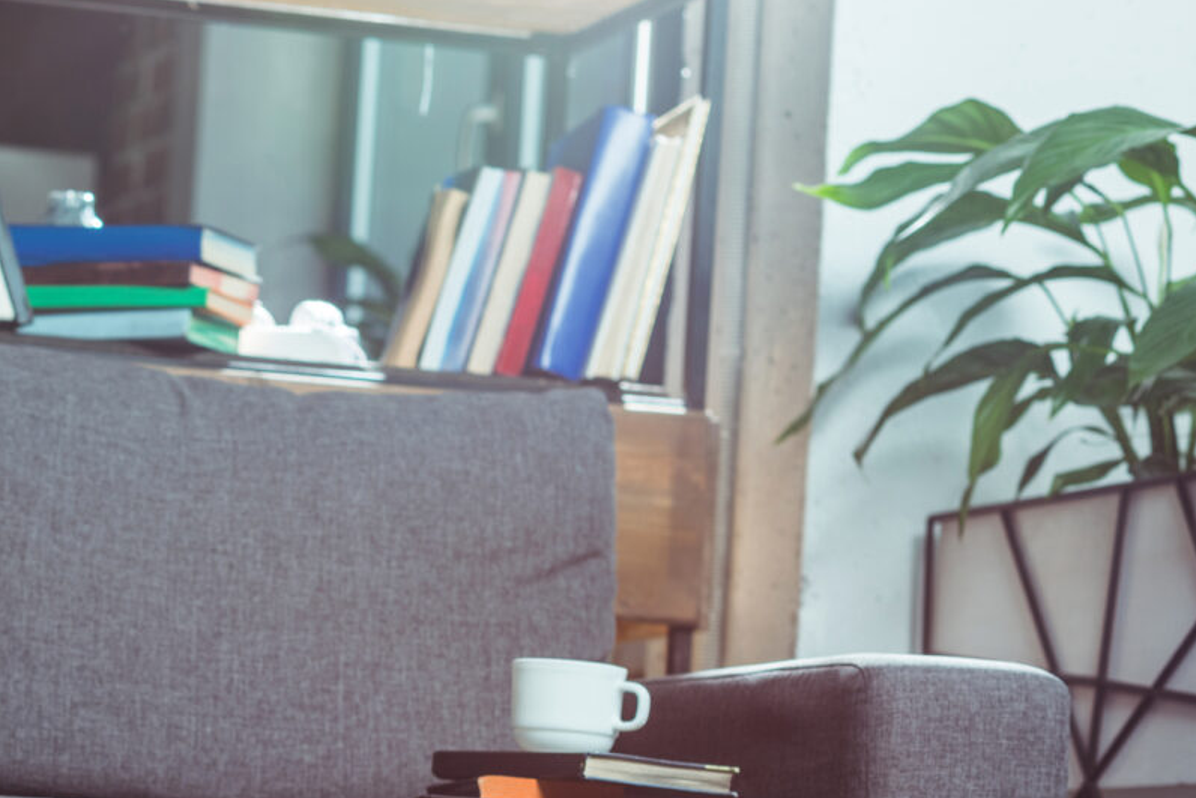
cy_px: 754
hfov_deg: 12.4
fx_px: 5449
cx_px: 59
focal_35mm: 164
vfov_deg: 8.3
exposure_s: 1/200
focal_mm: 85
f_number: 4.5
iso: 100
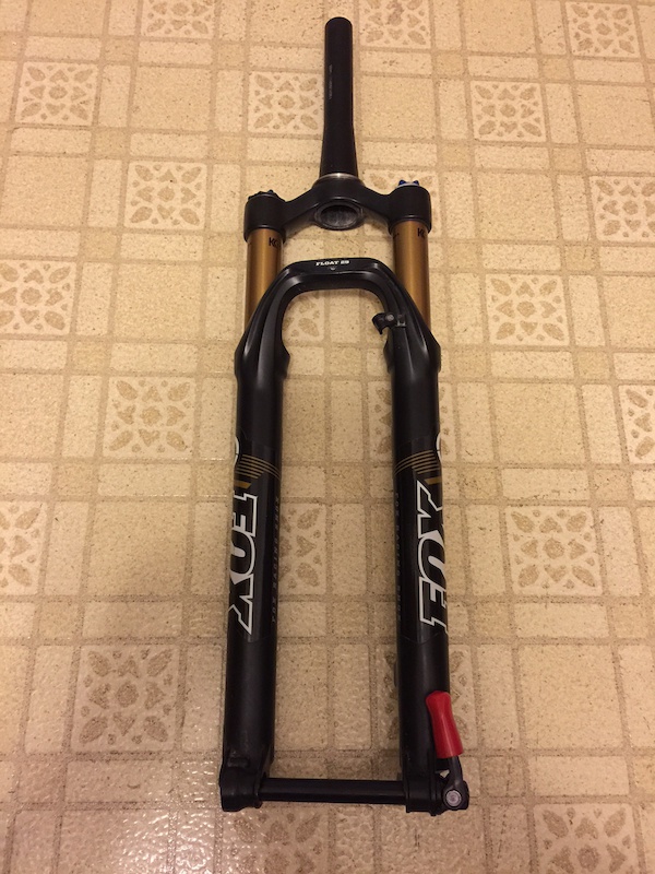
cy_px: 437
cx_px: 328
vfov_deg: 61.7
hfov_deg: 48.2
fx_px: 732
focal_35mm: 29
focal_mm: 4.15
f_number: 2.2
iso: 125
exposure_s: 1/4
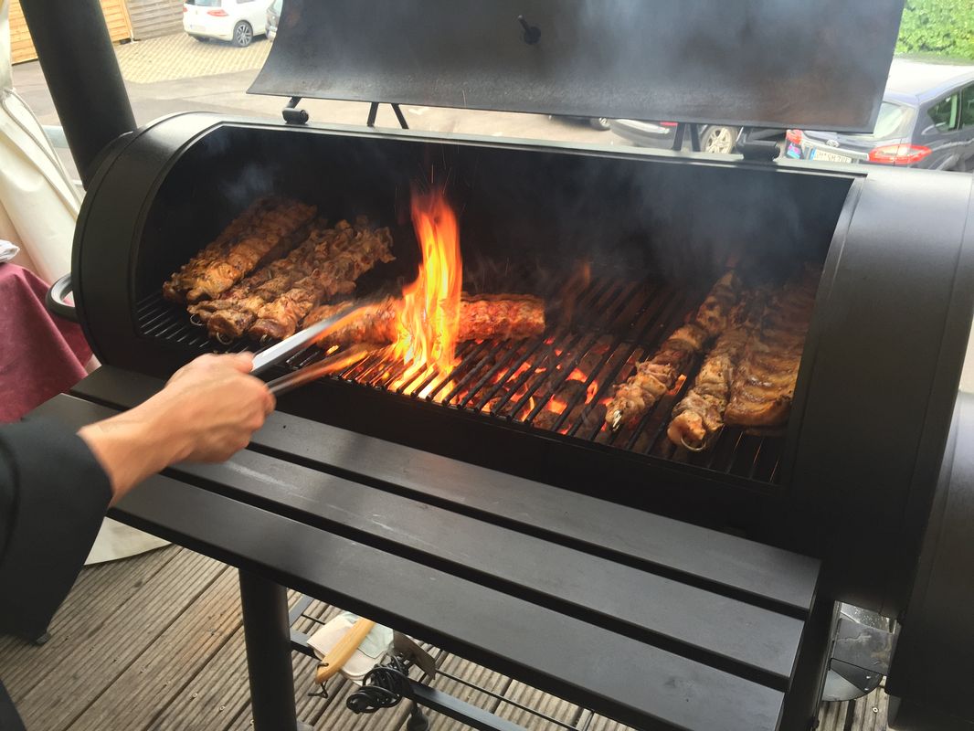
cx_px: 487
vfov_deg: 48.2
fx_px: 816
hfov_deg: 61.6
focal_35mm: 29
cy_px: 366
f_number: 2.2
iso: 40
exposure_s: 1/60
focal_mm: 4.15
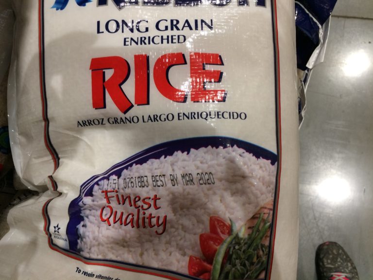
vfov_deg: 48.2
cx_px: 186
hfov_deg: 61.7
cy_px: 140
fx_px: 312
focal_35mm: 29
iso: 64
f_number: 2.2
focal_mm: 4.15
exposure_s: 1/33
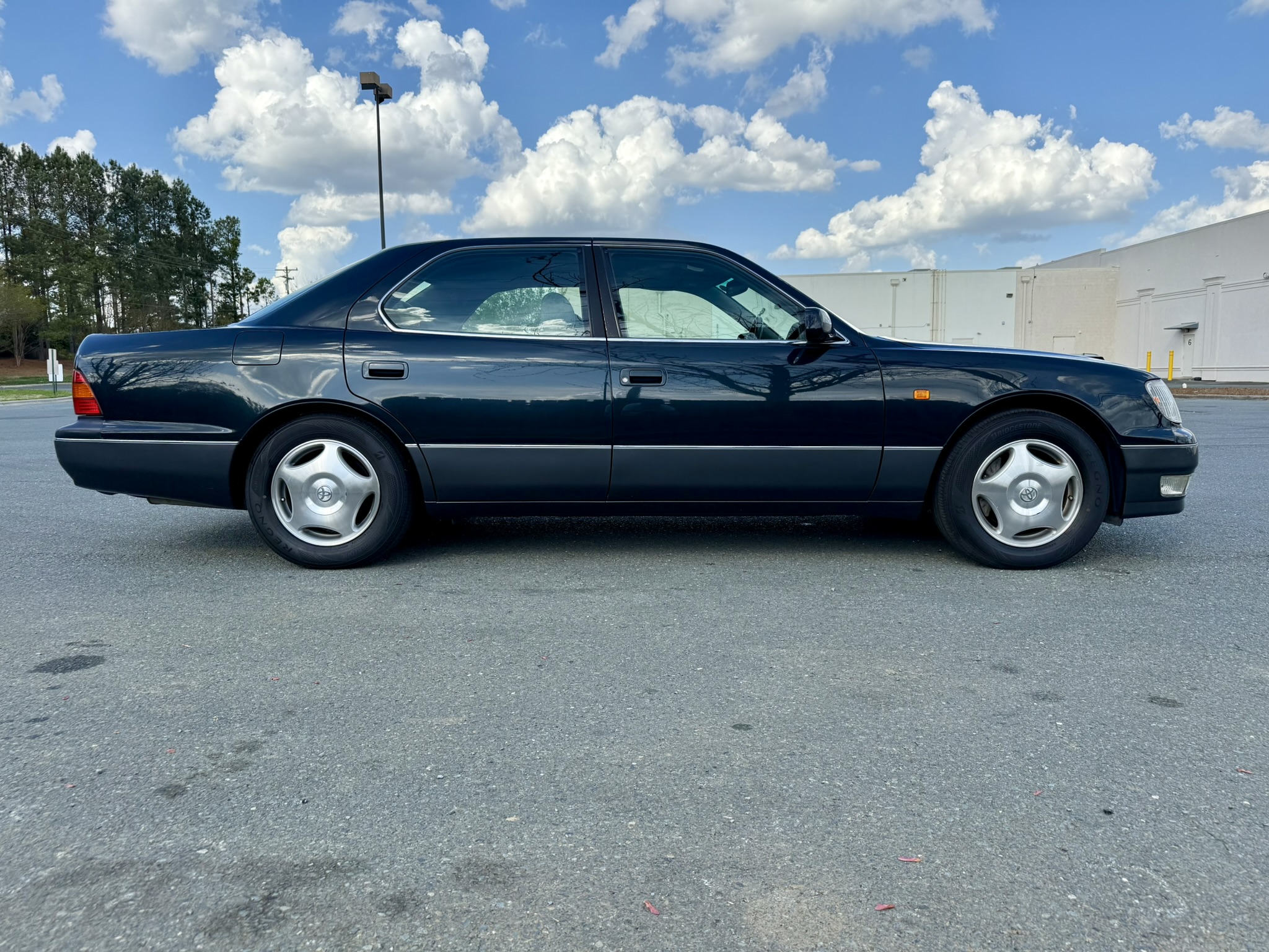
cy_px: 476
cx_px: 634
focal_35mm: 24
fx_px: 880
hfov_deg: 71.6
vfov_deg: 56.8
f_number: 1.78
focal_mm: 6.76
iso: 100
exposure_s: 1/3425
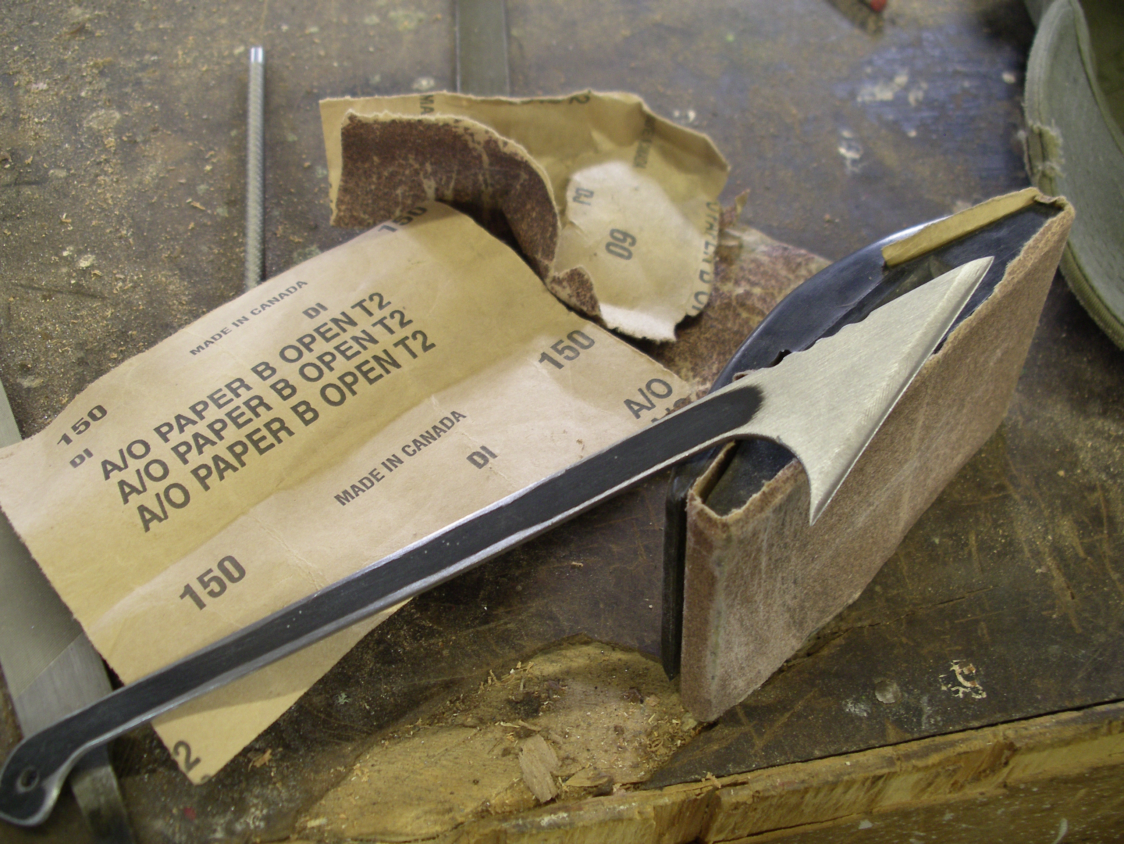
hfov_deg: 50.1
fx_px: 1202
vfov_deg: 38.7
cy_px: 422
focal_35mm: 37
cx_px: 562
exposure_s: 1/8
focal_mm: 7.8
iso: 200
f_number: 2.8
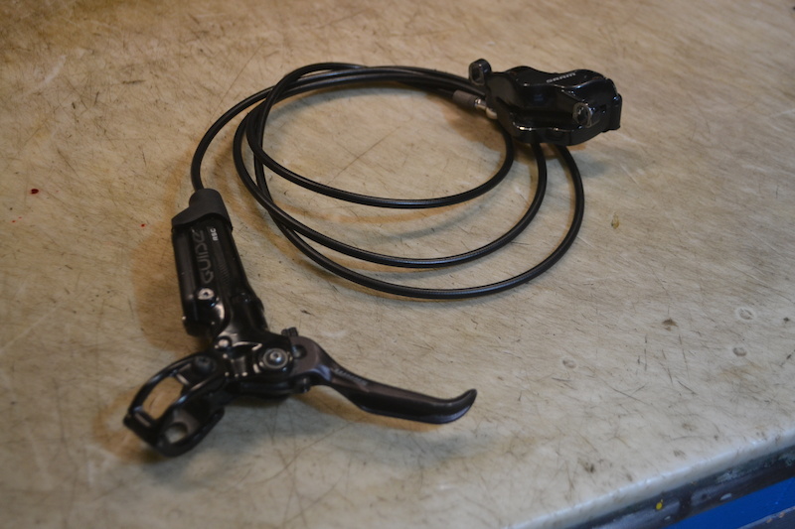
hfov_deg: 46.4
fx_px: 927
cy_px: 264
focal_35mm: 42
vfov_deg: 31.9
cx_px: 398
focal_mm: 28
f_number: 4.5
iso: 900
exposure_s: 1/60
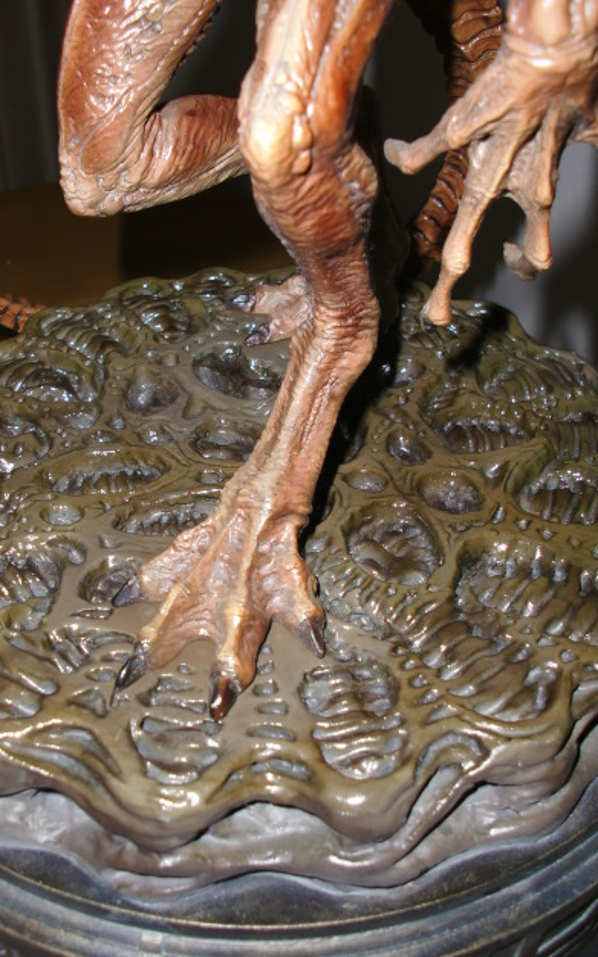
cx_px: 251
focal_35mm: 39
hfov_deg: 32.7
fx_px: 1017
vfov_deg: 50.4
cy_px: 482
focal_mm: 6.3
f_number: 7.9
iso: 64
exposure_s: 1/30
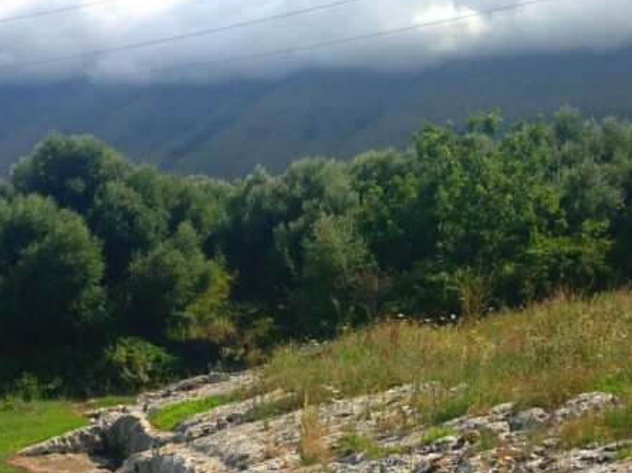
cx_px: 264
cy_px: 459
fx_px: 1386
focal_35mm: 76
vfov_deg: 18.9
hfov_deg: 25.6
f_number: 2.4
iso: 50
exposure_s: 1/1748
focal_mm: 4.12
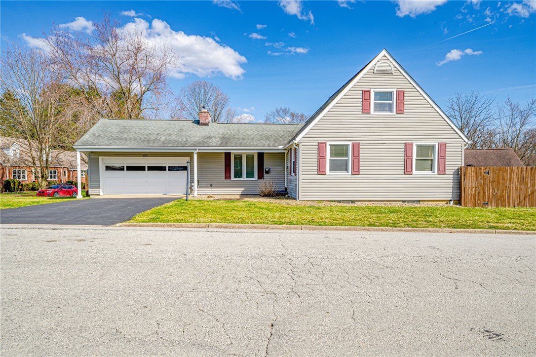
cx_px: 268
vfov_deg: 57.2
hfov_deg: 78.6
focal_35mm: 22
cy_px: 178
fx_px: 327
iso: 50
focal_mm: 22
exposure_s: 1/125
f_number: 11
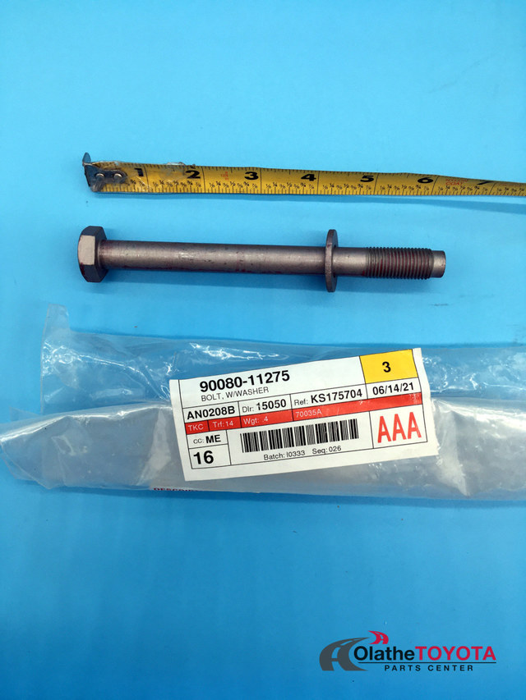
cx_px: 263
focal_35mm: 29
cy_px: 350
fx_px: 587
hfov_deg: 48.2
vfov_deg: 61.7
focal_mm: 4.15
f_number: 2.2
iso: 40
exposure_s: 1/120
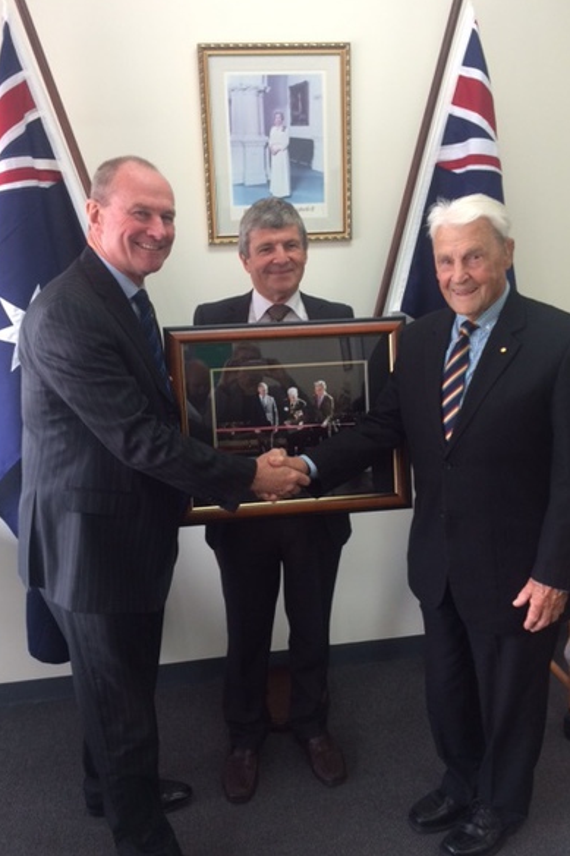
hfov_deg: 42.3
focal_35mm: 31
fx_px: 737
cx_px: 275
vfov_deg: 60.3
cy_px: 419
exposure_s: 1/33
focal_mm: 4.15
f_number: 2.2
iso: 40
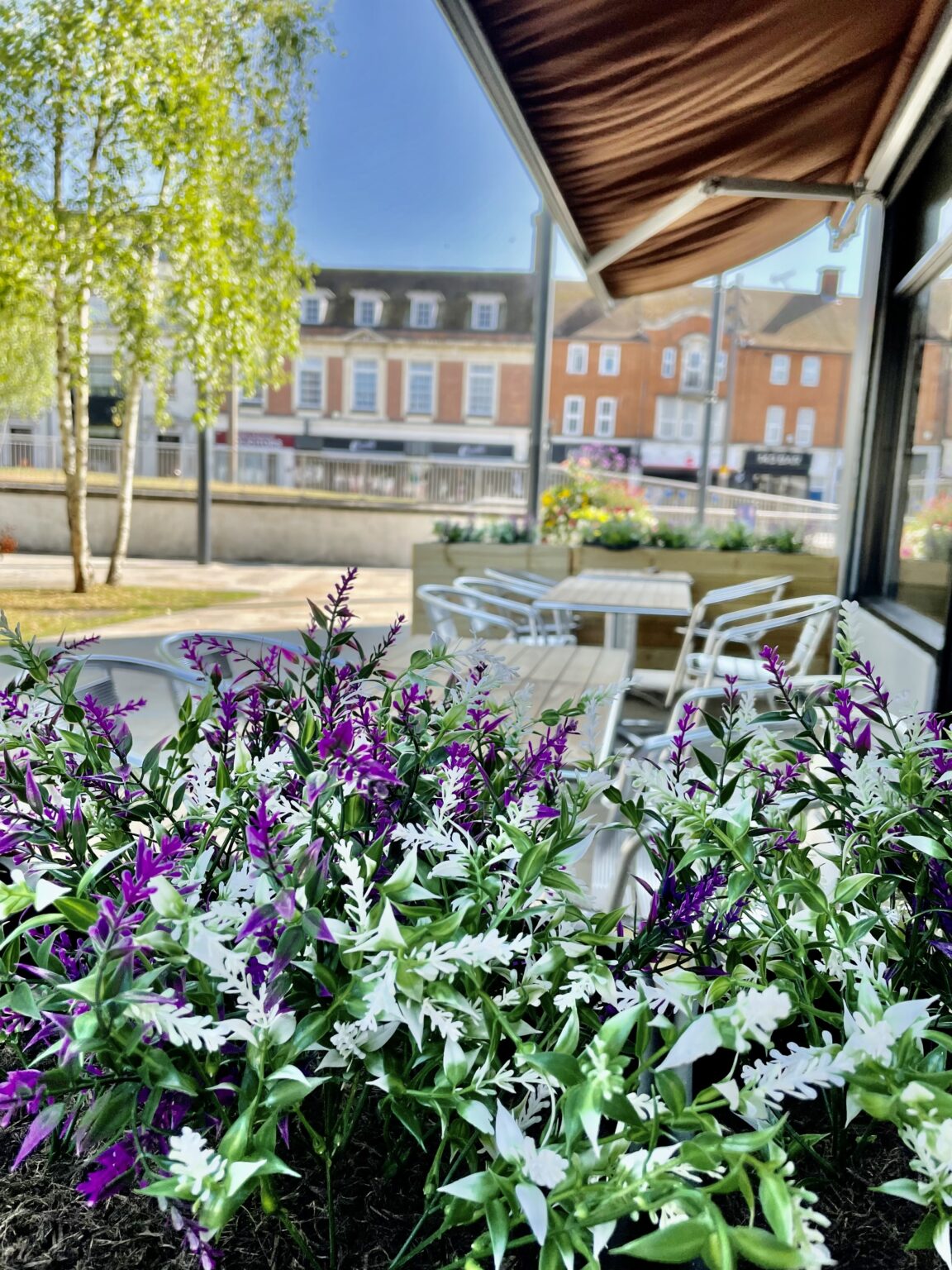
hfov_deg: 53.1
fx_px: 953
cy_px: 635
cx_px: 476
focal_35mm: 26
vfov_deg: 67.3
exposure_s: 1/725
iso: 32
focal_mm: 4.2
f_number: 1.6
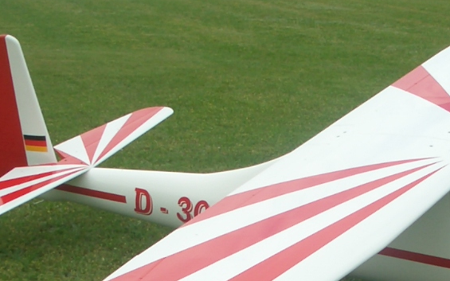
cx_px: 312
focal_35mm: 105
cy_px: 316
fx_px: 1288
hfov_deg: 19.7
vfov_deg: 12.2
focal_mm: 5.8
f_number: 4.3
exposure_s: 1/400
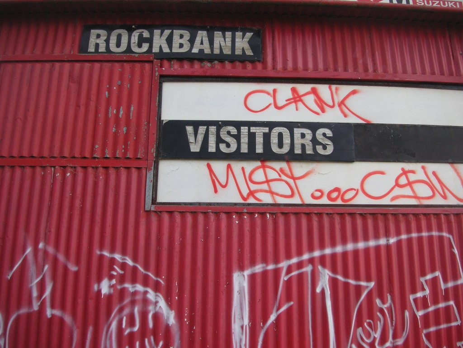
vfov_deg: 38.7
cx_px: 232
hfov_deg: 50.1
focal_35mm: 37
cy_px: 174
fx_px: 495
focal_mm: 6.1
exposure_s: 1/750
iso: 50
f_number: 2.8
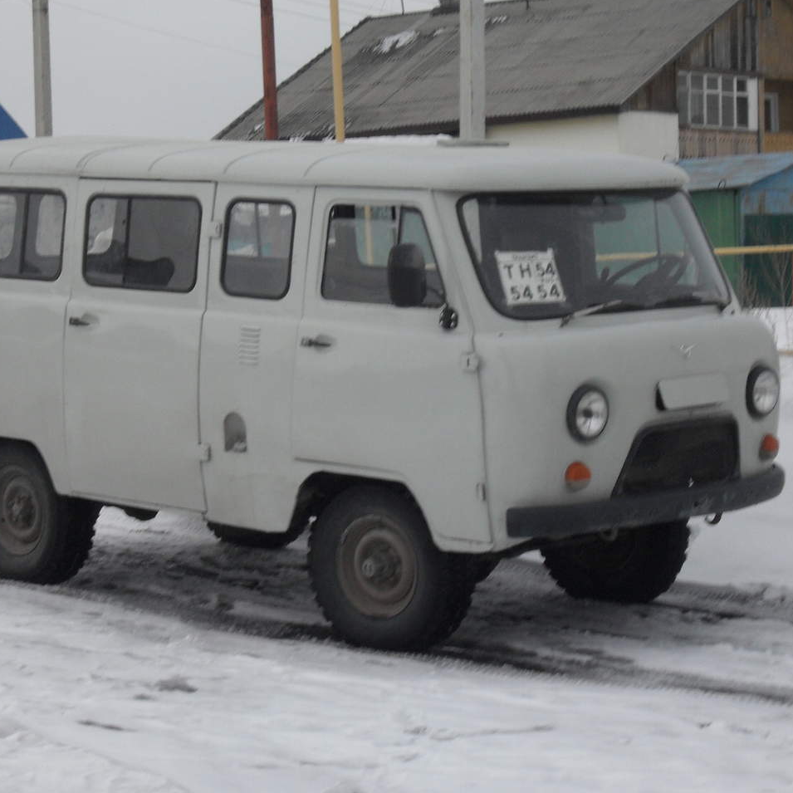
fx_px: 2825
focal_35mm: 109
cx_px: 321
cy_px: 395
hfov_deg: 16.0
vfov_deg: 16.0
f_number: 12.8
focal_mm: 15.3
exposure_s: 1/90
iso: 80
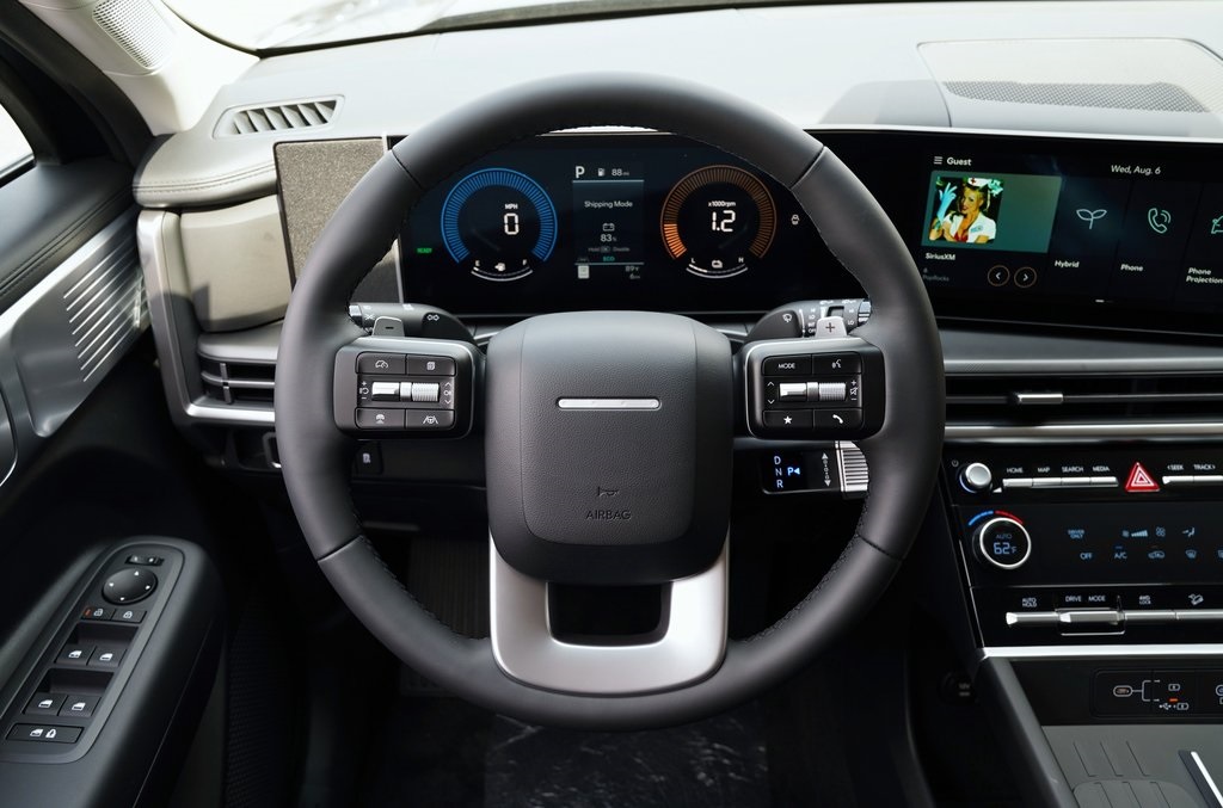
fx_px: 983
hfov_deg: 63.8
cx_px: 612
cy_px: 404
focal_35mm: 29
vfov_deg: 44.7
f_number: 6.3
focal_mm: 29
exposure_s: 1/30
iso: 125
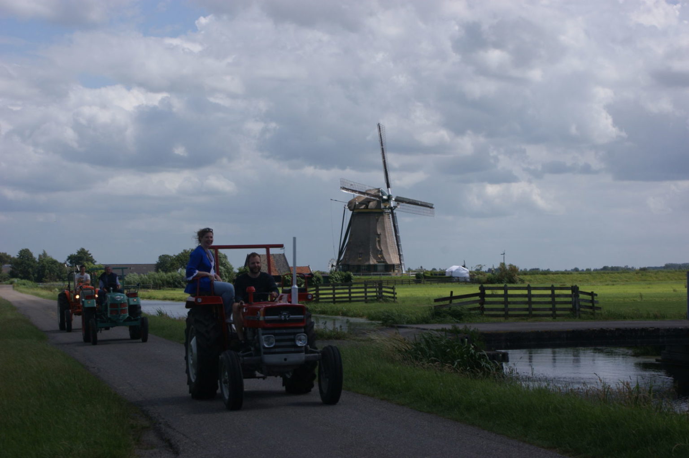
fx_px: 1434
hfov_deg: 27.0
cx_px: 344
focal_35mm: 75
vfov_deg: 18.2
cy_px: 229
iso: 200
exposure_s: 1/500
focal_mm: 50
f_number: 13
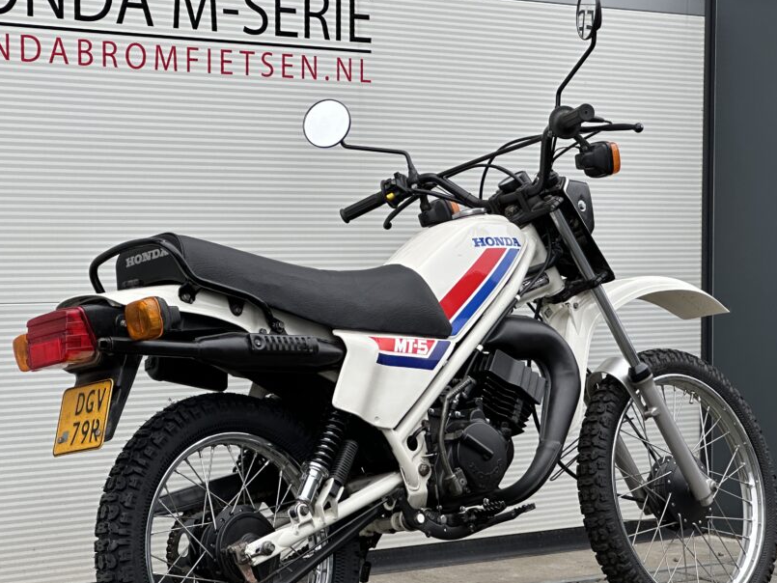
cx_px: 380
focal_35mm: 102
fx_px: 2290
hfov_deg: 19.3
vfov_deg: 14.5
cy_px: 319
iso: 50
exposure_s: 1/99
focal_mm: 9
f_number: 2.8
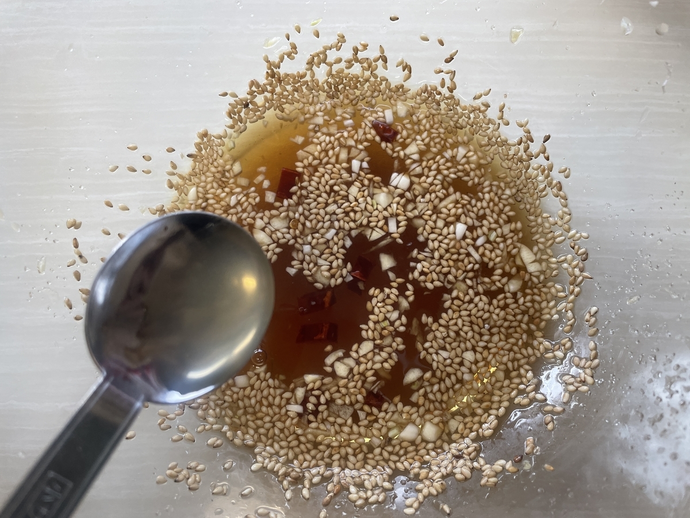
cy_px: 259
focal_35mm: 26
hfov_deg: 67.3
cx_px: 345
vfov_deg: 53.1
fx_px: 518
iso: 64
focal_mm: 4.2
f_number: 1.6
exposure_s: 1/100
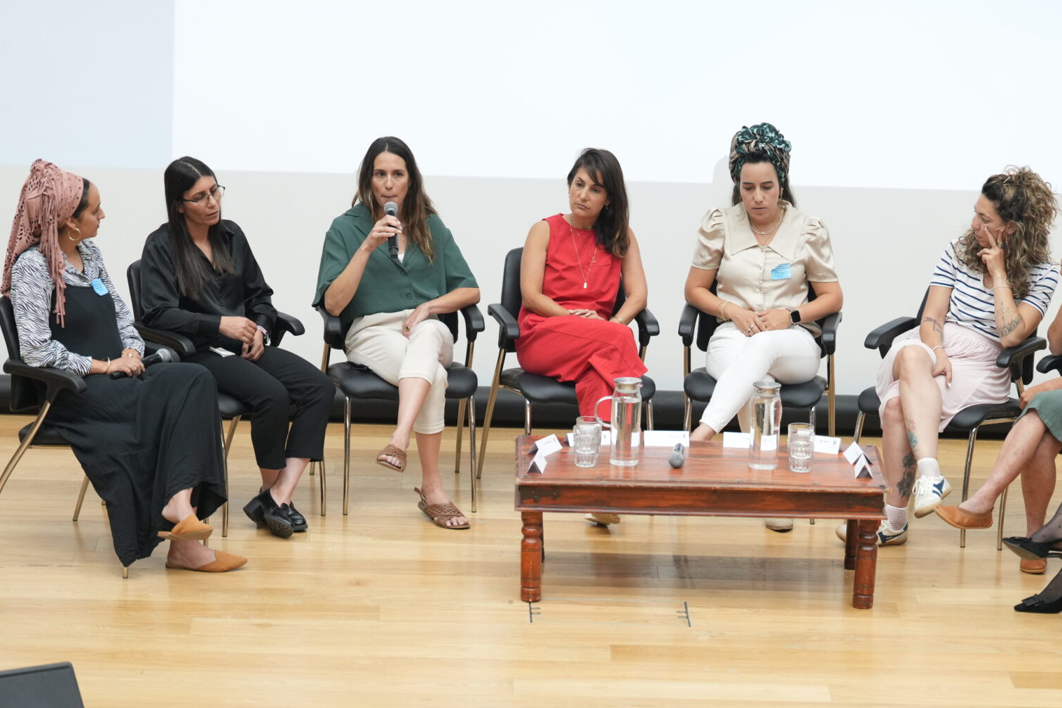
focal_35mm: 150
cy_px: 384
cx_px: 657
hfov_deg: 13.7
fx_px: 4424
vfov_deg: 9.1
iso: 1600
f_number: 2.8
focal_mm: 111
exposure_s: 1/160
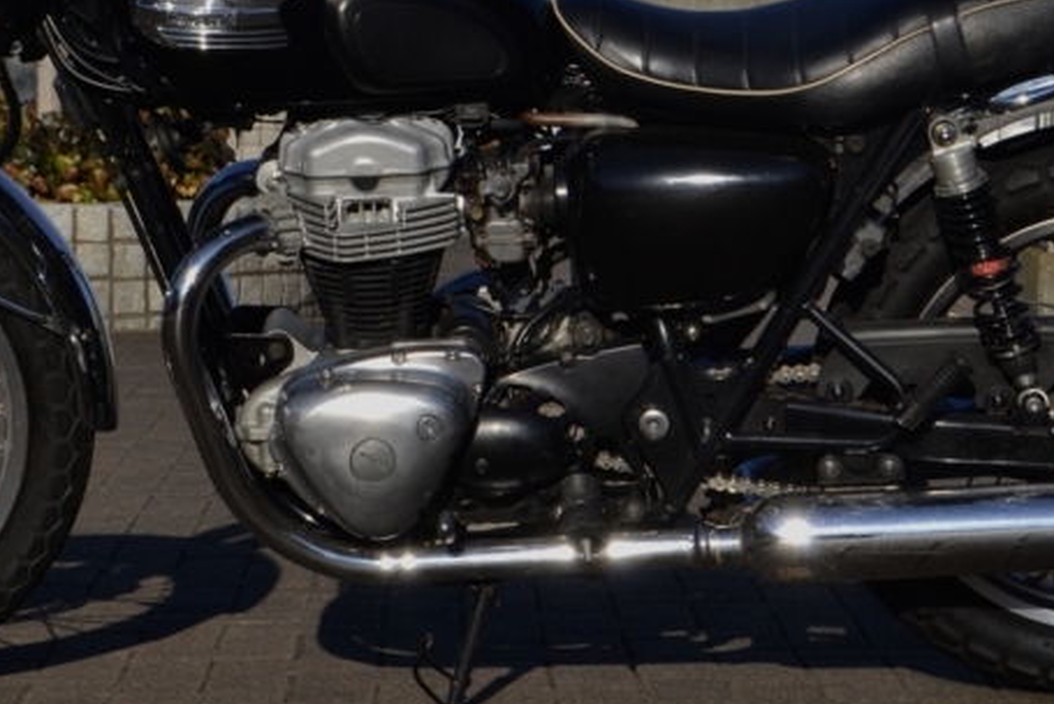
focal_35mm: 162
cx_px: 491
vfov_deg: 8.5
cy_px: 119
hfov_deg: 12.7
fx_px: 4746
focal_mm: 48
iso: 400
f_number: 11
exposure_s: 1/500
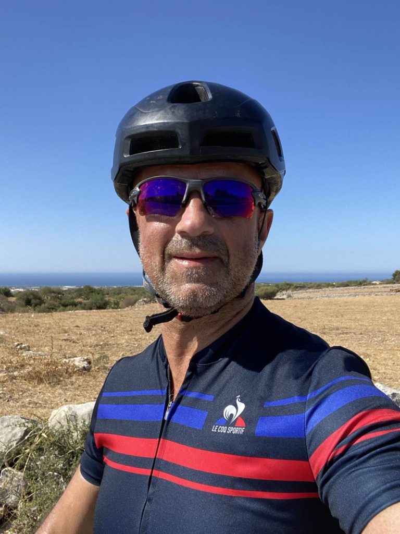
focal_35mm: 30
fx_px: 462
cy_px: 267
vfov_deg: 60.0
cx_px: 200
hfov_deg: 46.8
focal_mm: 2.71
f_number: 2.2
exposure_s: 1/505
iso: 25
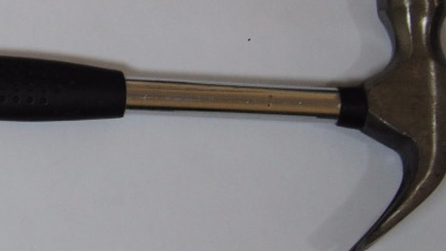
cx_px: -311
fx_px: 2710
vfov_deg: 5.3
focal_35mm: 229
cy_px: -36
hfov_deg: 9.1
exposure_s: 1/40
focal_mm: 35
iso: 200
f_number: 4.5
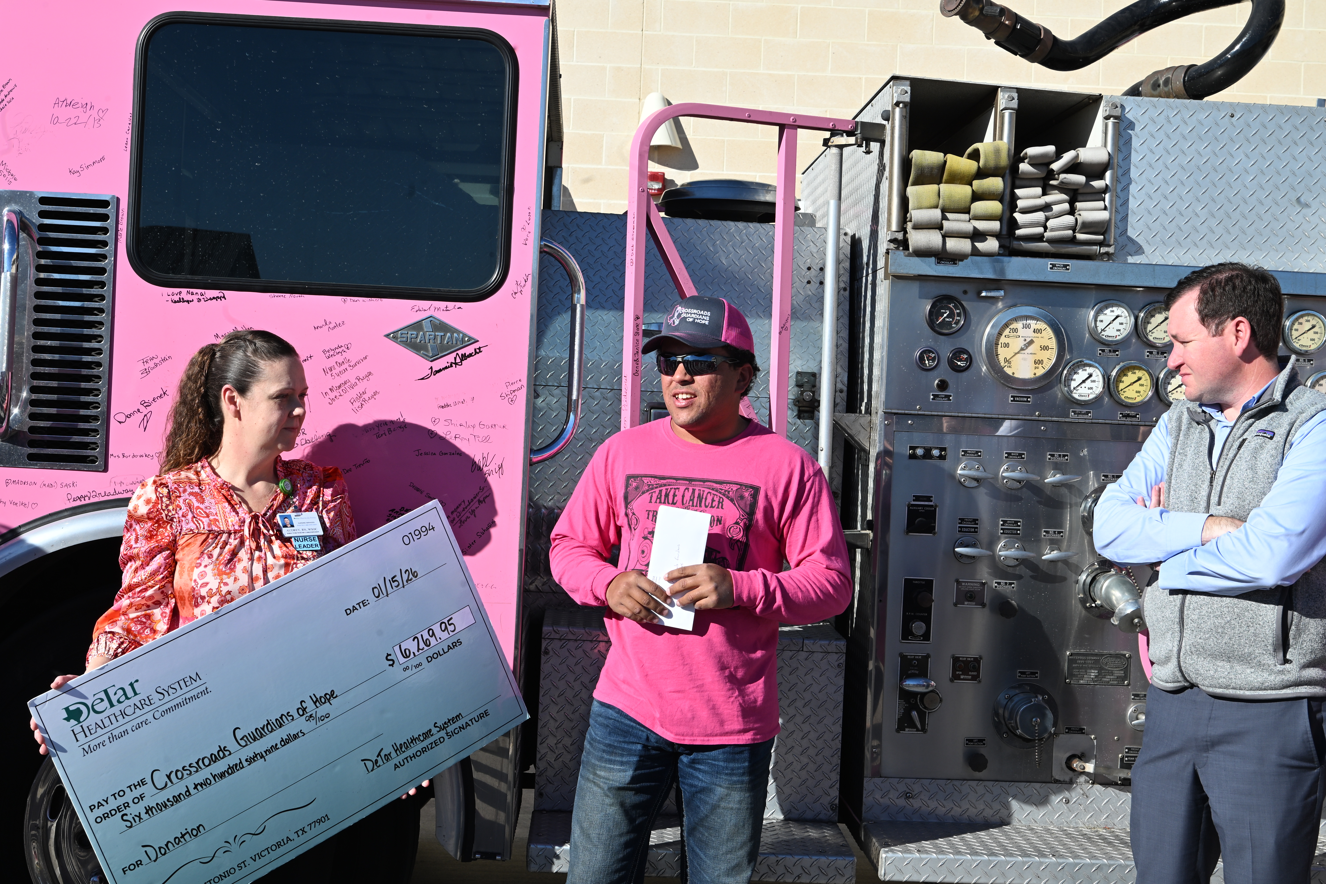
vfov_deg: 27.0
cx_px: 663
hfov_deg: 39.6
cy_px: 442
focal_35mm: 50
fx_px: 1842
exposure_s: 1/200
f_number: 14
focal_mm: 50
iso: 220
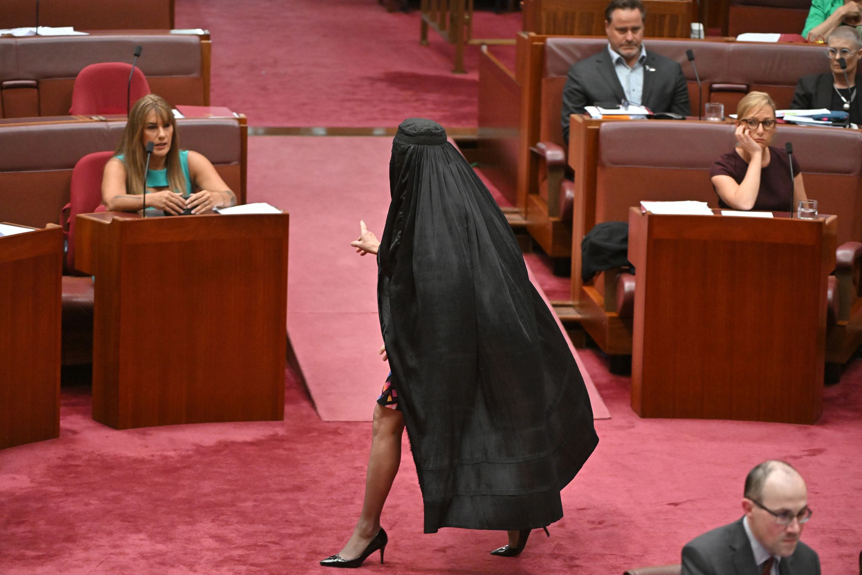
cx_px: 431
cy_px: 288
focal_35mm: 200
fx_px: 4788
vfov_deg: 6.9
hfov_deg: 10.3
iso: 5000
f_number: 4
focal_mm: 200
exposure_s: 1/320
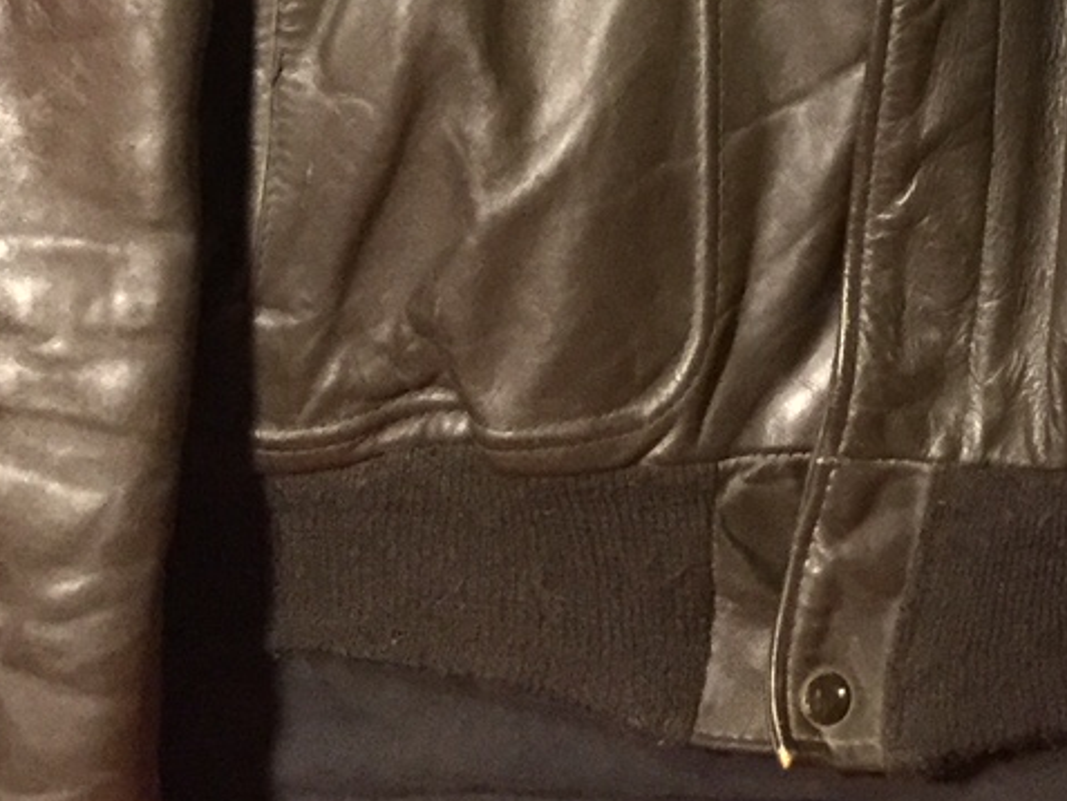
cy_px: -181
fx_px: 3268
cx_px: 1116
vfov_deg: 13.6
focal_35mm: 106
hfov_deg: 18.0
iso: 200
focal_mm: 3.3
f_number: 2.4
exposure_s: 1/15
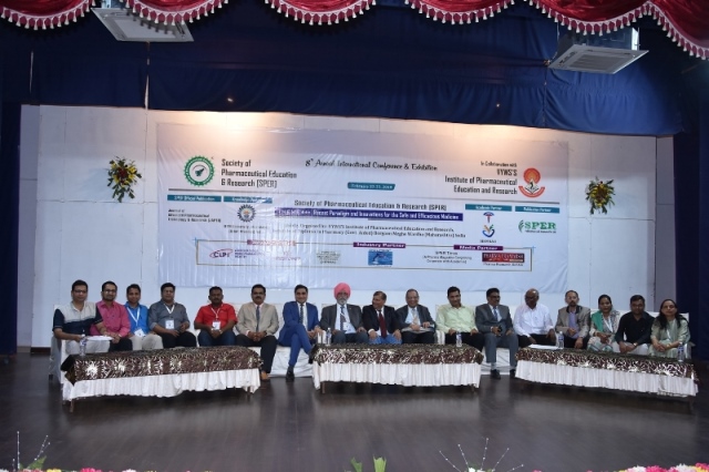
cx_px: 354
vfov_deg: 41.7
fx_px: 620
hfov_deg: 59.5
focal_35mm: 32
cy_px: 236
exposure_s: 1/125
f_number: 4
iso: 640
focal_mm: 21
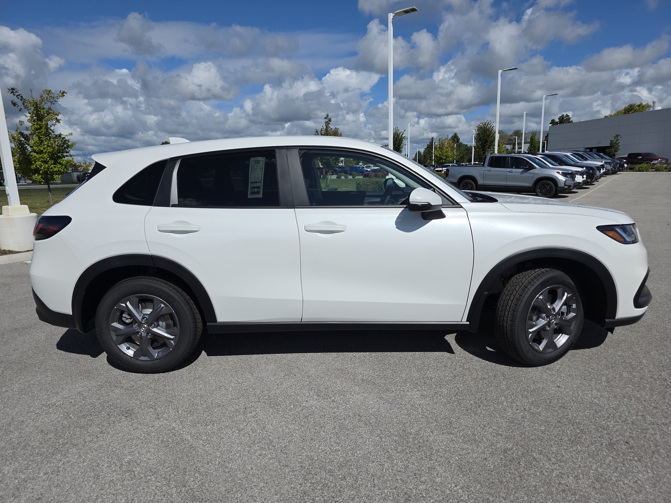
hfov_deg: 73.9
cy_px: 252
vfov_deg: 58.9
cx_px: 336
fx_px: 446
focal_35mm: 23
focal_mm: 6.3
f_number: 1.7
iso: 40
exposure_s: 1/7944
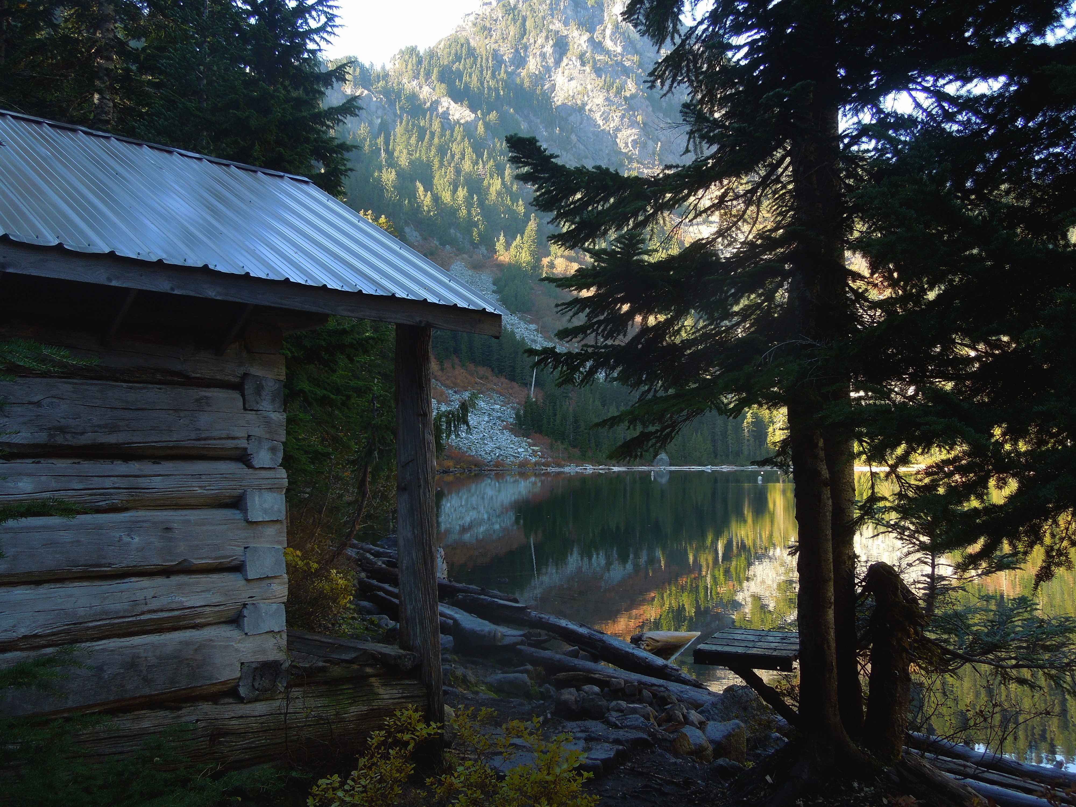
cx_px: 538
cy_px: 404
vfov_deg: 45.4
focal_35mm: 31
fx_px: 964
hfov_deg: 58.4
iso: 100
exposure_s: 1/80
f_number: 3.6
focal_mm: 5.6
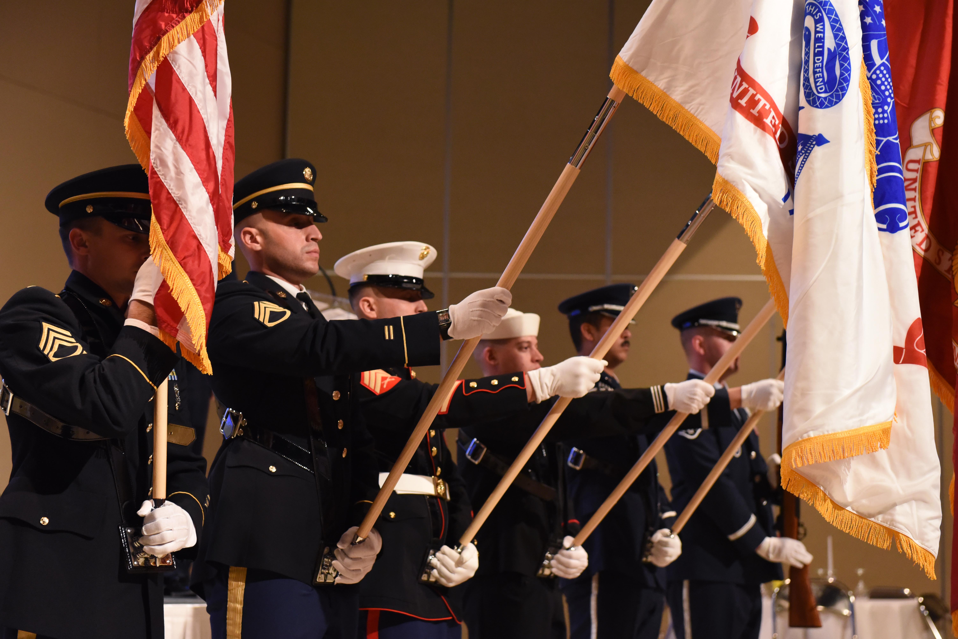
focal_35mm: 70
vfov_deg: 19.5
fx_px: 1863
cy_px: 320
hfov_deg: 28.8
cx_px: 479
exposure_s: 1/40
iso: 4000
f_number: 4
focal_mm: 70
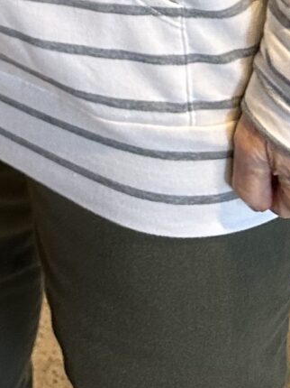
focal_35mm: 143
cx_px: -202
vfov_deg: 10.6
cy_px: -693
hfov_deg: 9.9
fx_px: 1599
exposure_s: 1/60
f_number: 1.78
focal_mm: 6.86
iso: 200
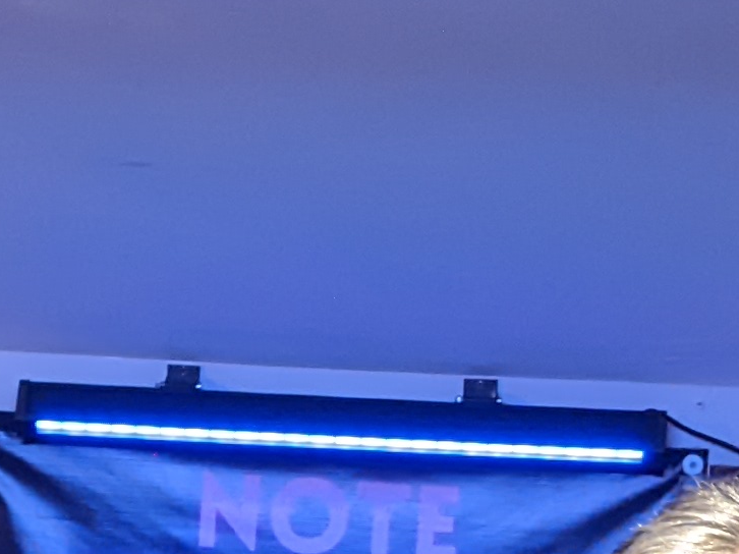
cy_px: 750
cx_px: 121
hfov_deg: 13.1
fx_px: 3201
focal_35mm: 150
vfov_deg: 9.7
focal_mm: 4.44
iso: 387
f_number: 1.8
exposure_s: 1/24
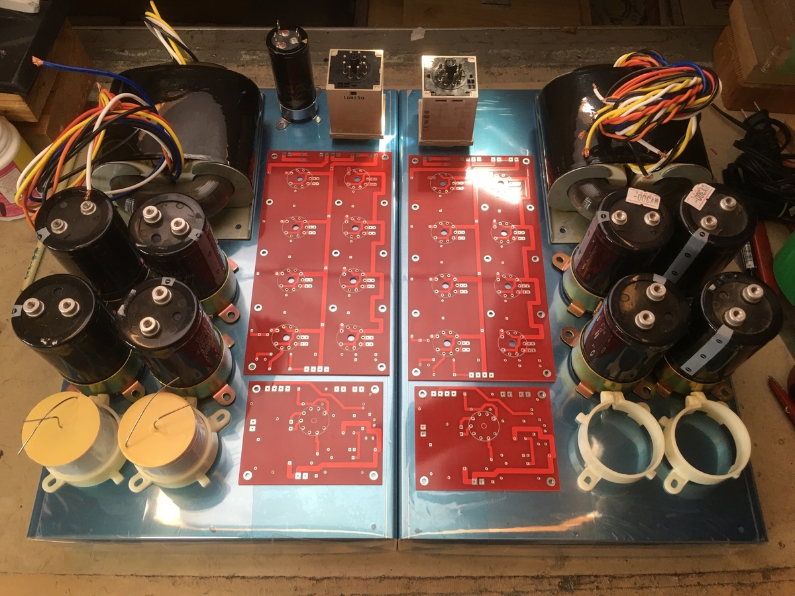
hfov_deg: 61.7
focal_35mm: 29
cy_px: 298
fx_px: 666
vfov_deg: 48.2
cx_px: 398
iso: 32
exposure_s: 1/15
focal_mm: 4.15
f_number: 2.2
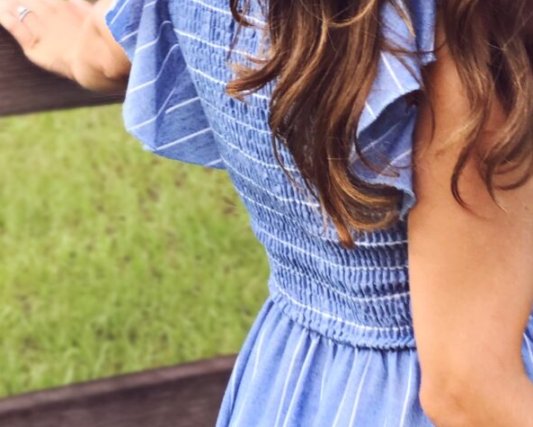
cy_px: 548
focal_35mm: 144
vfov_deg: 10.5
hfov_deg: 13.3
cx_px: 389
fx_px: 2273
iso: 20
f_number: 2.8
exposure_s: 1/60
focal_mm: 6.6
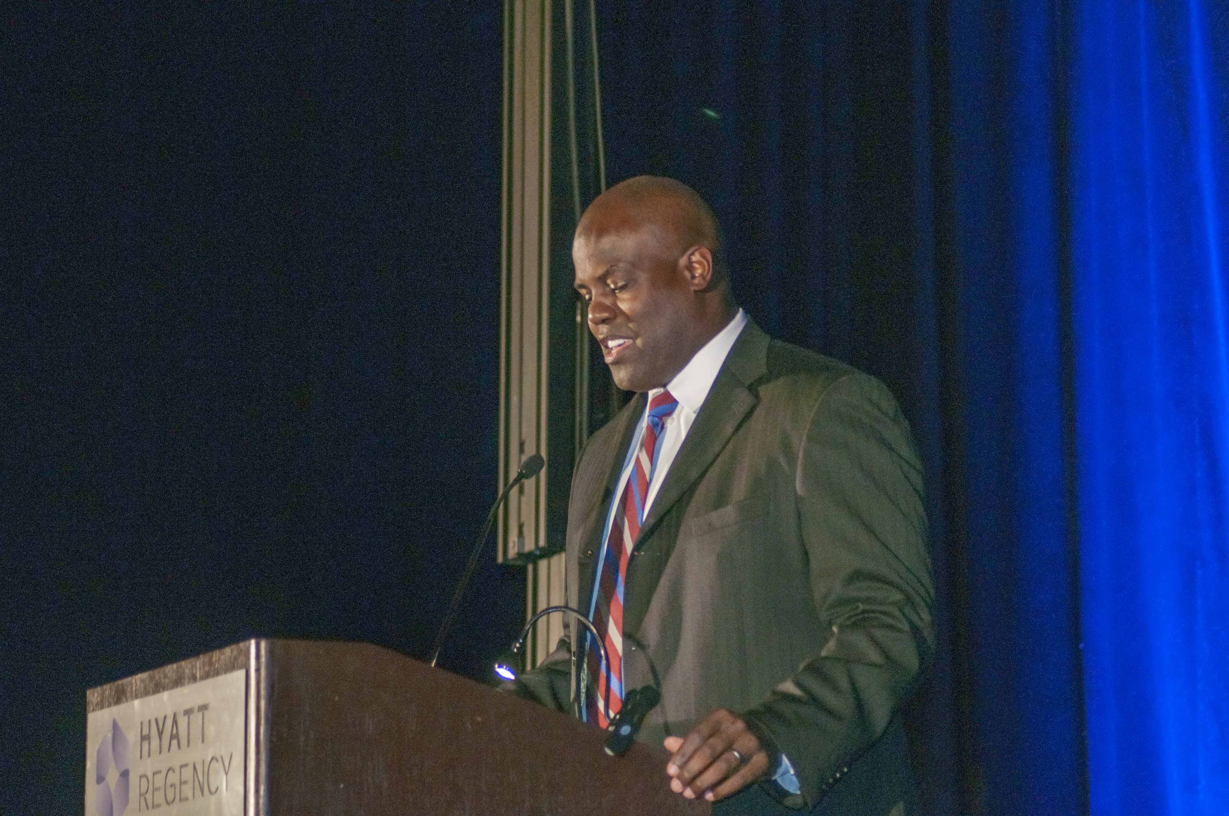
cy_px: 408
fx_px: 5370
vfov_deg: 8.7
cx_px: 614
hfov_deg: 13.1
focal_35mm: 158
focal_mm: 105
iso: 200
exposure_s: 1/60
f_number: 4.5
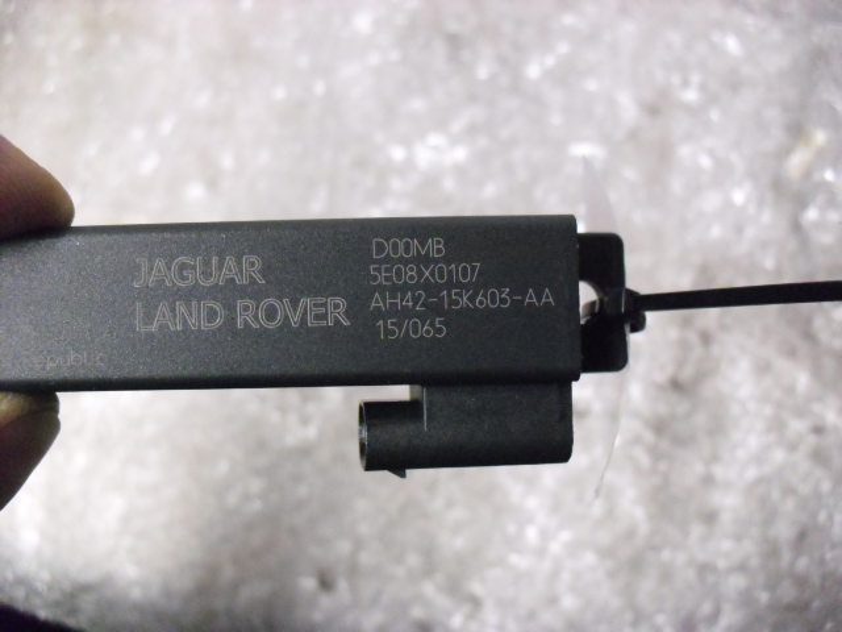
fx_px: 876
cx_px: 421
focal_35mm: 36
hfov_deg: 51.4
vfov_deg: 39.7
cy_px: 316
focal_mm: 6.3
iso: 800
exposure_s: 1/125
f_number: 3.1
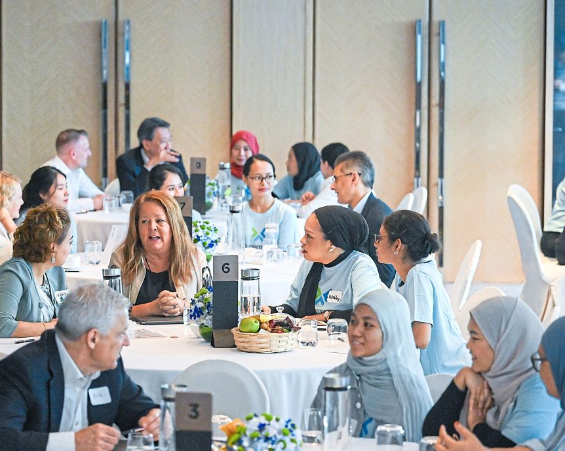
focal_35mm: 162
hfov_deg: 11.9
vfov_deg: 9.5
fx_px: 2708
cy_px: 244
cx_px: 191
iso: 4000
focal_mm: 120
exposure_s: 1/200
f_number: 4
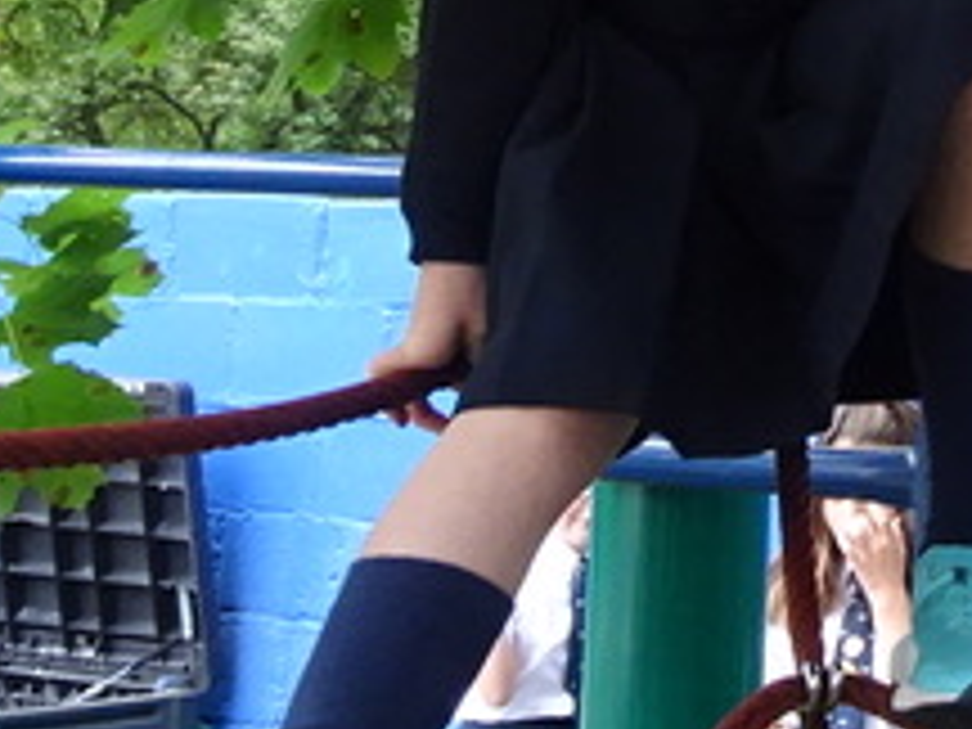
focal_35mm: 114
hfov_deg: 16.3
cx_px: 1300
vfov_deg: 12.6
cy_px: -230
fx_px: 3201
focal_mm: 4.1
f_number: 3.5
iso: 320
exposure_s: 1/60
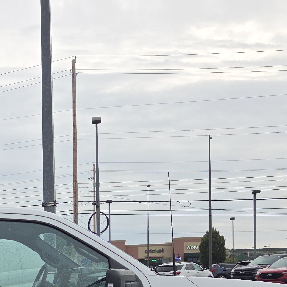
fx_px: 610
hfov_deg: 23.8
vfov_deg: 25.1
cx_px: -70
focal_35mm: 65
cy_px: 292
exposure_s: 1/2993
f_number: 1.8
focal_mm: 5.4
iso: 80
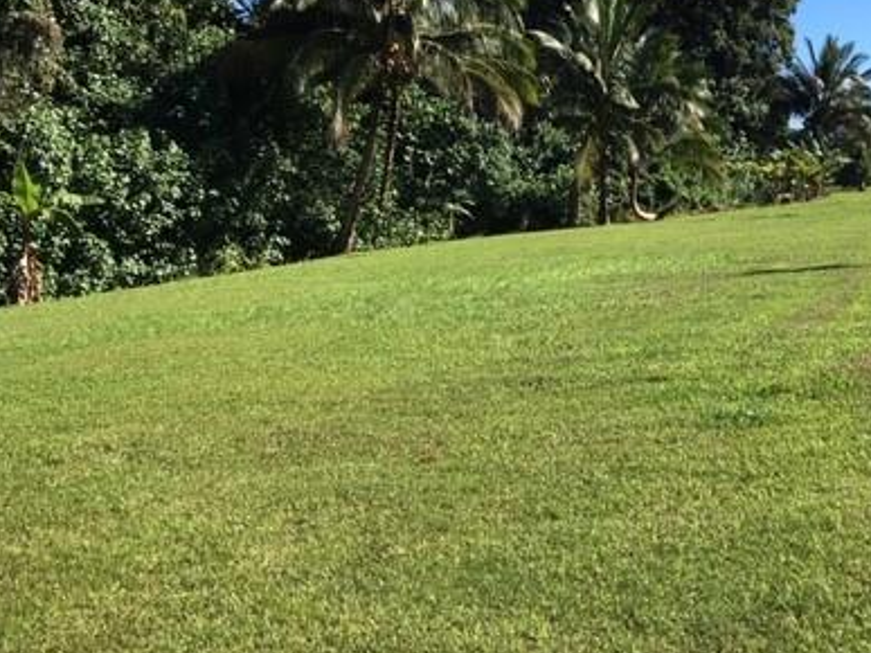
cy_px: 149
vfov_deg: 29.7
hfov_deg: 38.5
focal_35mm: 48
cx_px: 664
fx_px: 1207
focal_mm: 4.15
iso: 25
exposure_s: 1/1374
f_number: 2.2
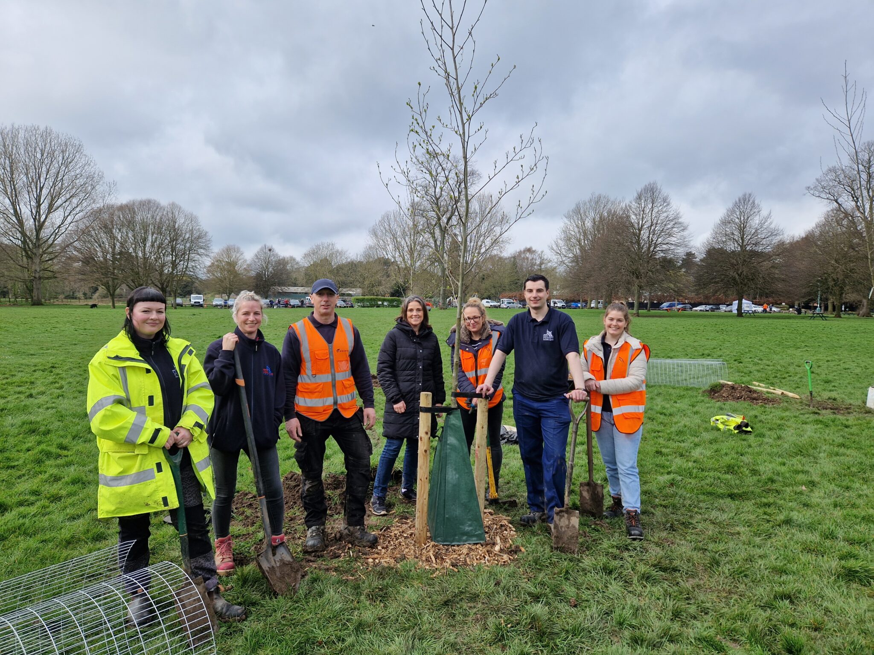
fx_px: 581
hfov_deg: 73.9
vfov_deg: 58.9
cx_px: 437
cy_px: 328
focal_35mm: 23
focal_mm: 5.4
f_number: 1.8
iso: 50
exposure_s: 1/1116
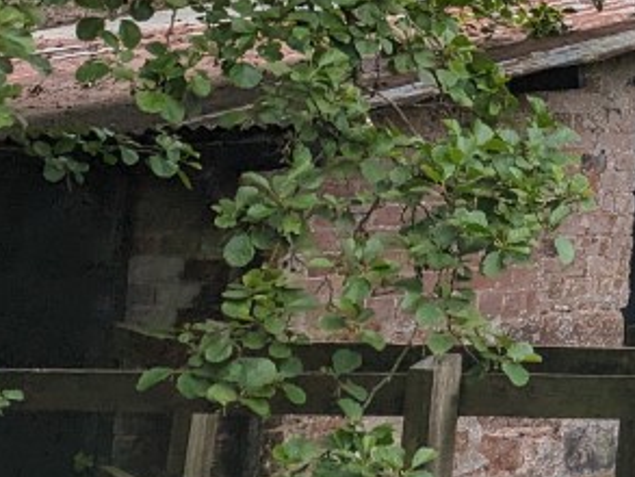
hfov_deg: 16.1
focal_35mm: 98
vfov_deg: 14.3
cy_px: -186
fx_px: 1798
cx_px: 1219
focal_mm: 6.81
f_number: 1.85
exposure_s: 1/2976
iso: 47
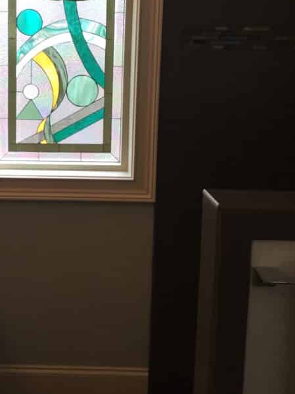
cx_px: 47
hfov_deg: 26.8
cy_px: 98
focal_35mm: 53
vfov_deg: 35.4
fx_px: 602
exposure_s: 1/30
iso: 50
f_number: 2.4
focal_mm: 3.3
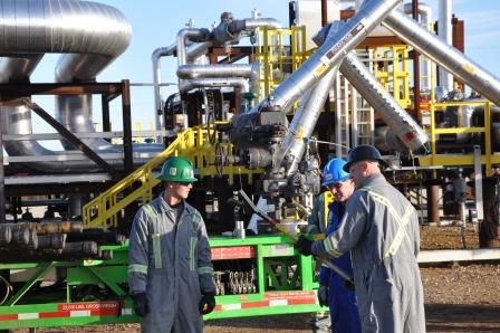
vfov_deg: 13.8
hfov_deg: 20.6
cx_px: 250
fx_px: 1374
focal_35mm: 99
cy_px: 166
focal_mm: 66
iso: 640
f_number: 10
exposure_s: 1/400
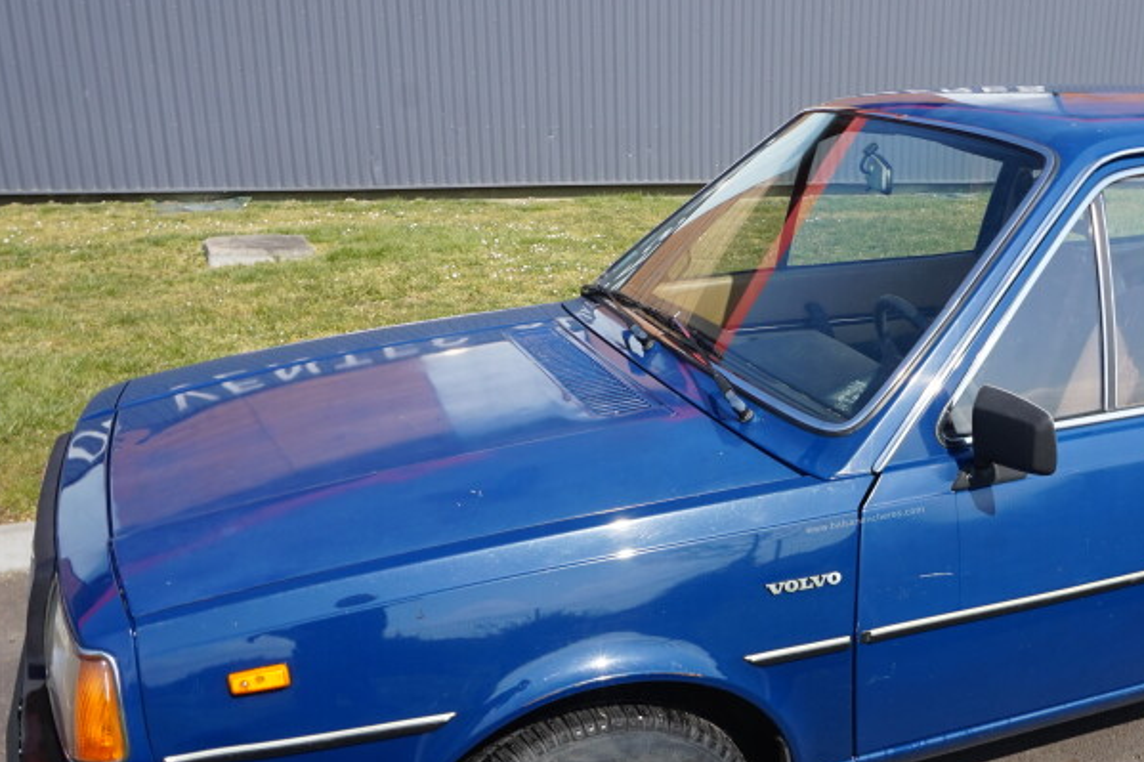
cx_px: 865
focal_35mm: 41
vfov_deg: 32.3
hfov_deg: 45.7
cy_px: 519
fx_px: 1302
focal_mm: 16
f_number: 13
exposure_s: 1/80
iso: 100
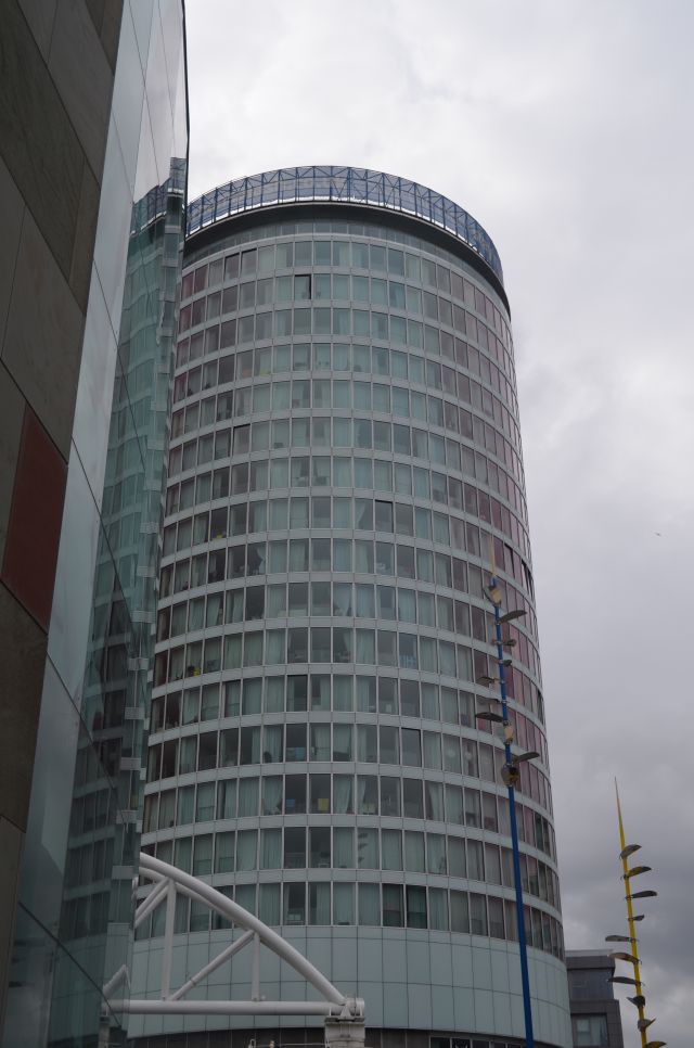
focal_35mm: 44
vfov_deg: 45.0
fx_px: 1263
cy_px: 524
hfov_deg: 30.7
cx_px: 347
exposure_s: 1/200
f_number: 7.1
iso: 200
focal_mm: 29
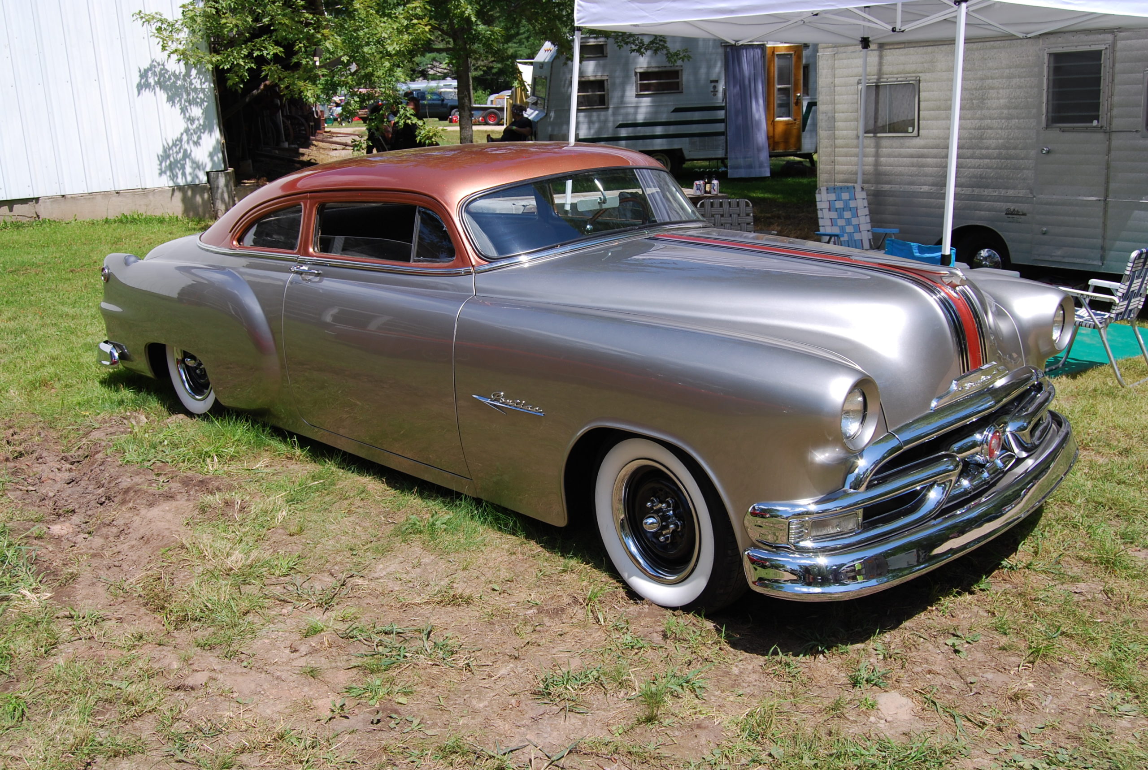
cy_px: 385
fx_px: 1102
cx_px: 574
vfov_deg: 38.5
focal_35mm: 34
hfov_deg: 55.0
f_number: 8
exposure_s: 1/250
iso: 100
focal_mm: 23
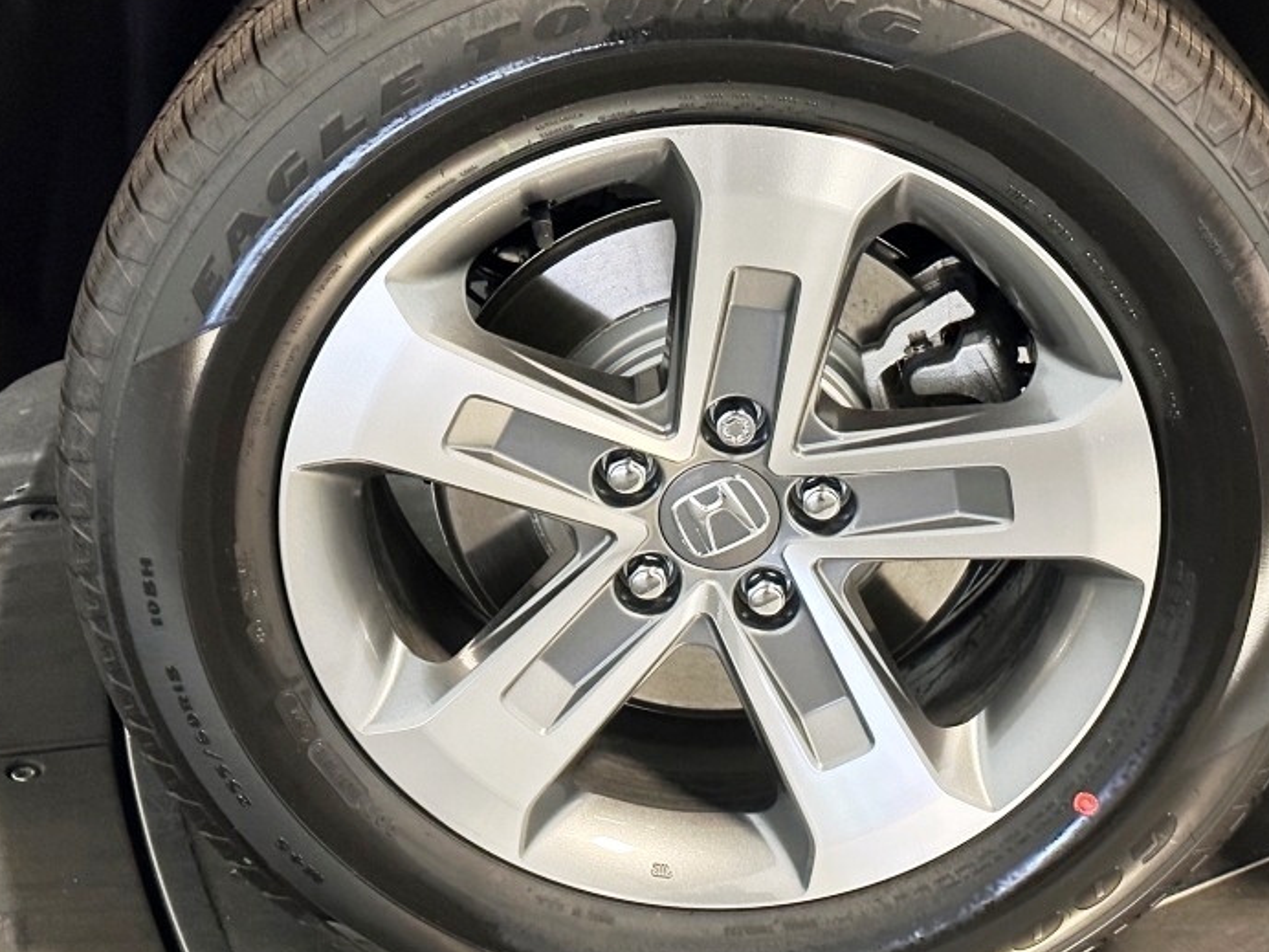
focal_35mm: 71
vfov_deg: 20.7
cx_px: 721
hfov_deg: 27.4
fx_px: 2603
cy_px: 490
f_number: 1.78
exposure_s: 1/30
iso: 640
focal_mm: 6.86
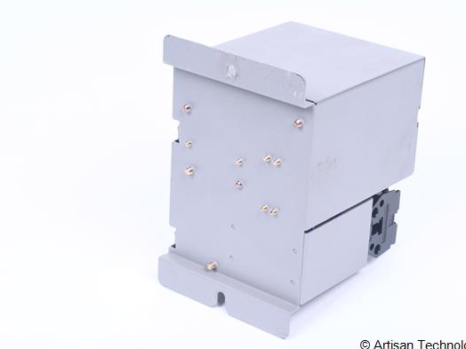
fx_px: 888
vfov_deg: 22.3
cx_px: 266
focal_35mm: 66
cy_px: 177
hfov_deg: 29.4
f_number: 13
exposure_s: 1/200
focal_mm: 40
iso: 200
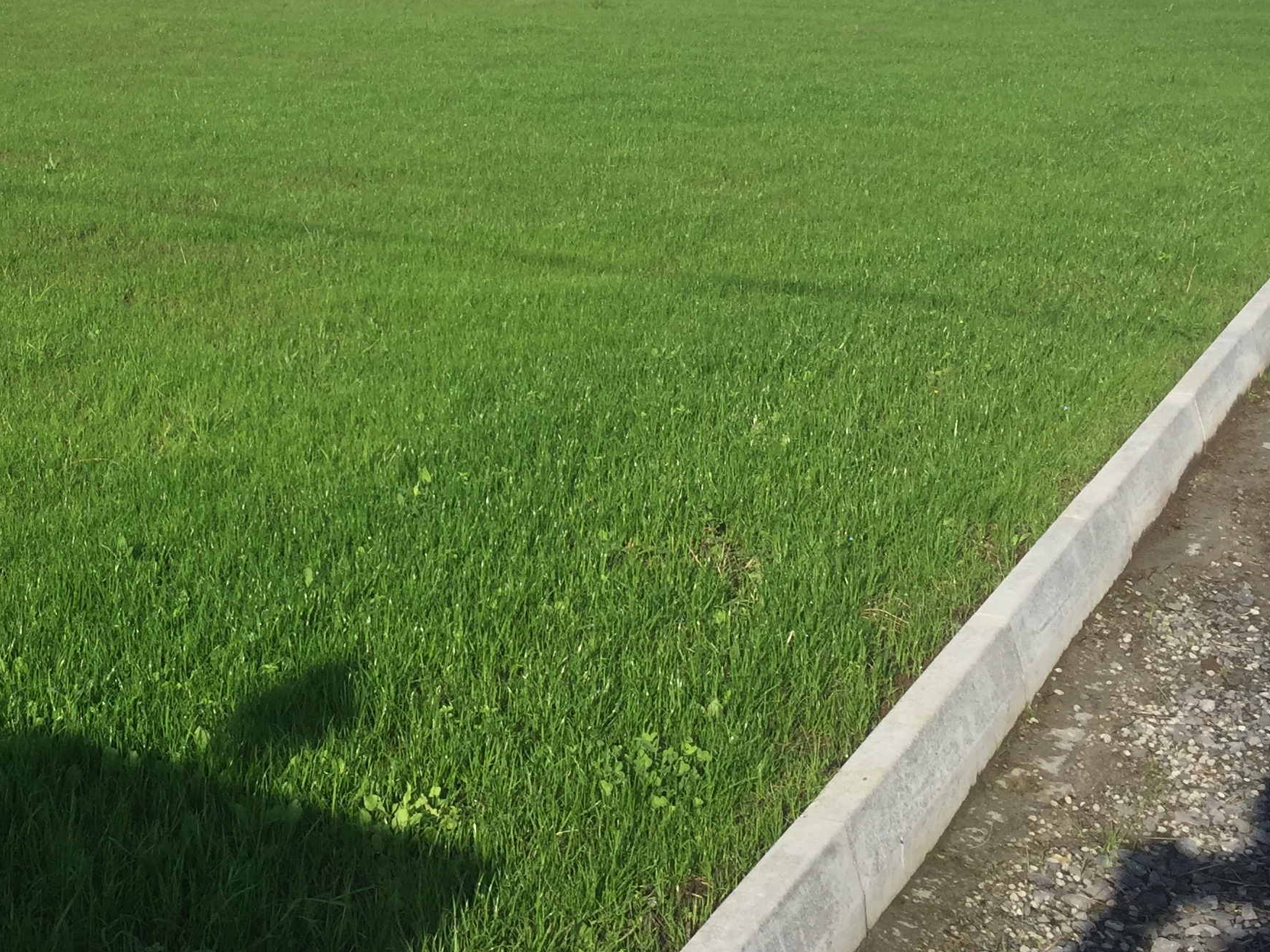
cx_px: 333
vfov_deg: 26.8
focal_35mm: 54
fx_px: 1981
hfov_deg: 34.8
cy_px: 275
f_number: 2.2
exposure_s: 1/2083
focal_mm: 4.15
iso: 32
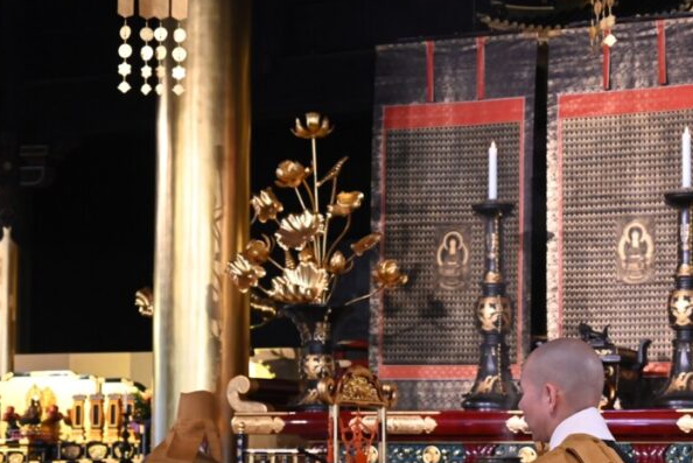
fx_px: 1926
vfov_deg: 13.6
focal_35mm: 100
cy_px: 388
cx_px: 472
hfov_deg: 20.3
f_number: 8
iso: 3200
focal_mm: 58
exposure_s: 1/60
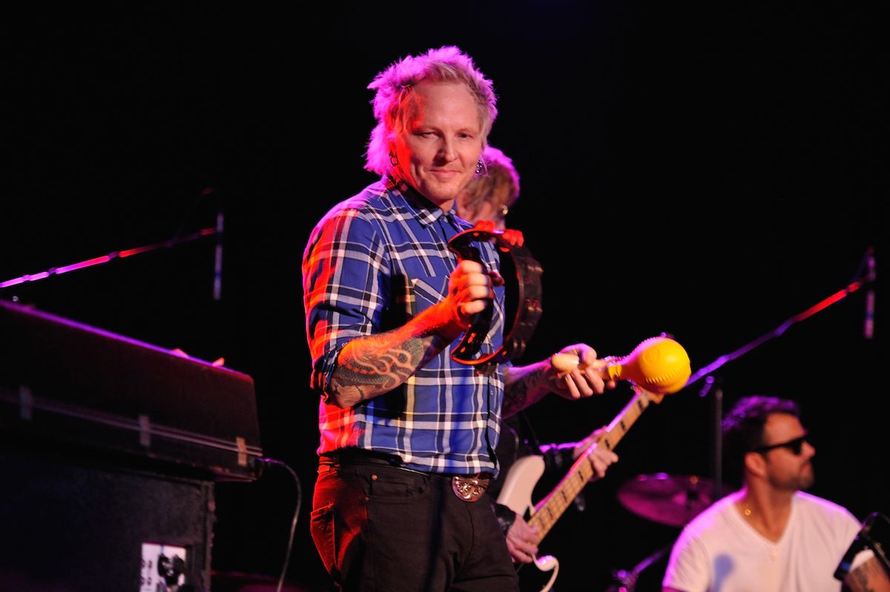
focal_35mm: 120
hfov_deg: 17.1
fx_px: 2965
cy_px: 296
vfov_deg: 11.4
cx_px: 445
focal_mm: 120
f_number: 2.8
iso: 3200
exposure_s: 1/160
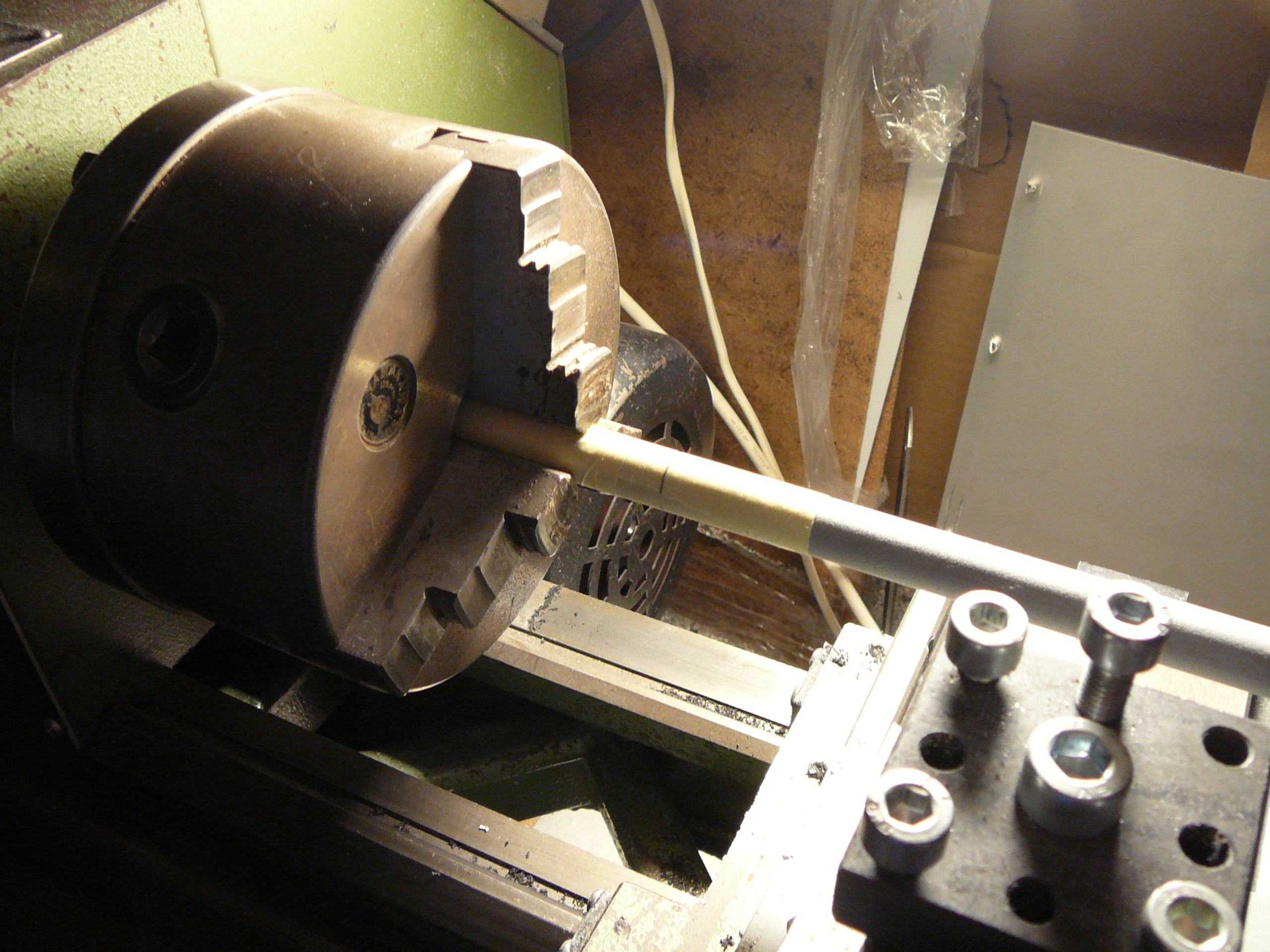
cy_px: 476
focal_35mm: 35
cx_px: 635
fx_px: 1284
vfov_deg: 40.7
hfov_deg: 52.6
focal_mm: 5.2
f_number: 2.8
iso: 200
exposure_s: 1/13
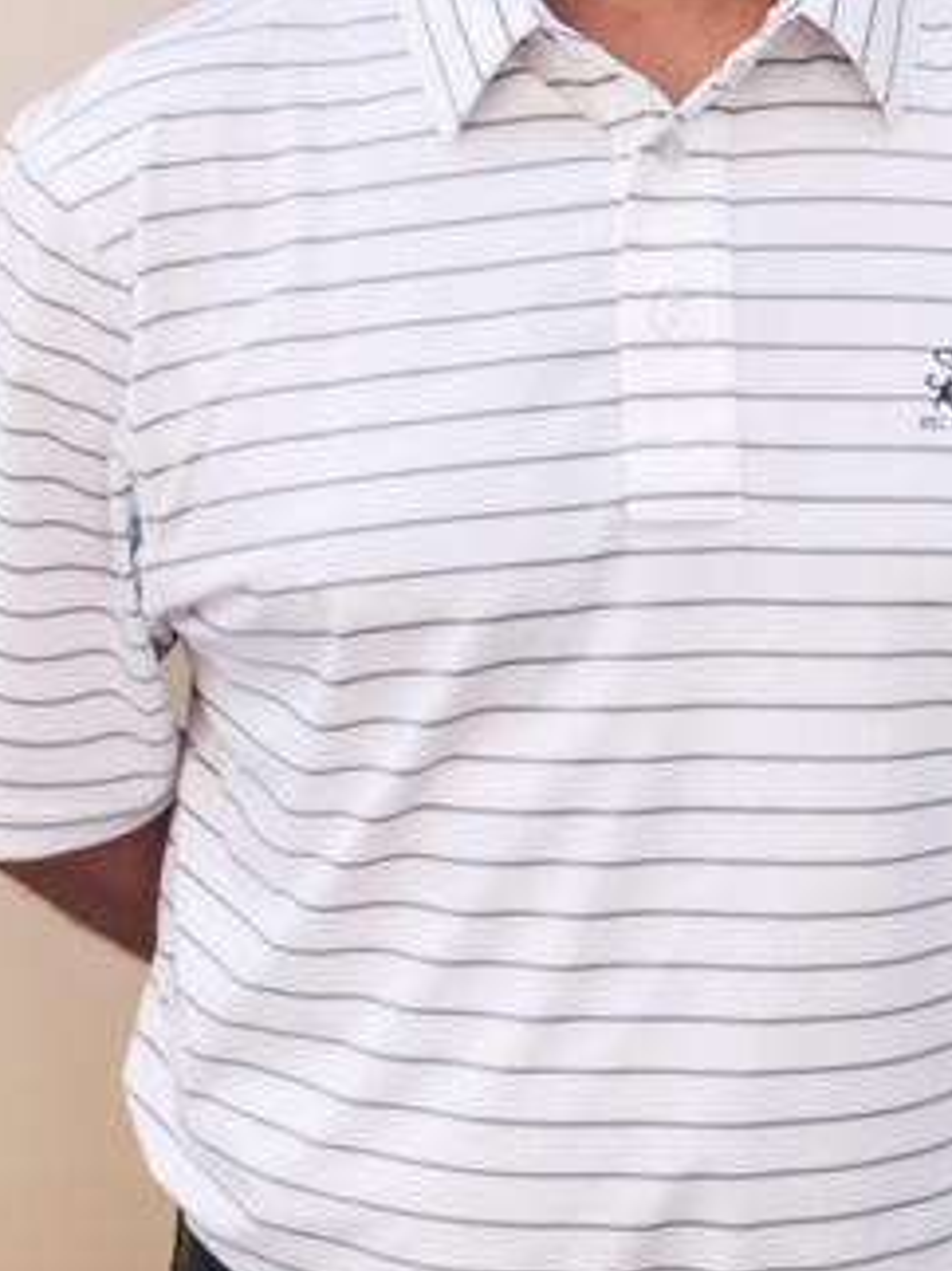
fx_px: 3779
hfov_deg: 14.3
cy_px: 118
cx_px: 673
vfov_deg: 18.7
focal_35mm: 103
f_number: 2.4
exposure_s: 1/160
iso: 16
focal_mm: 6
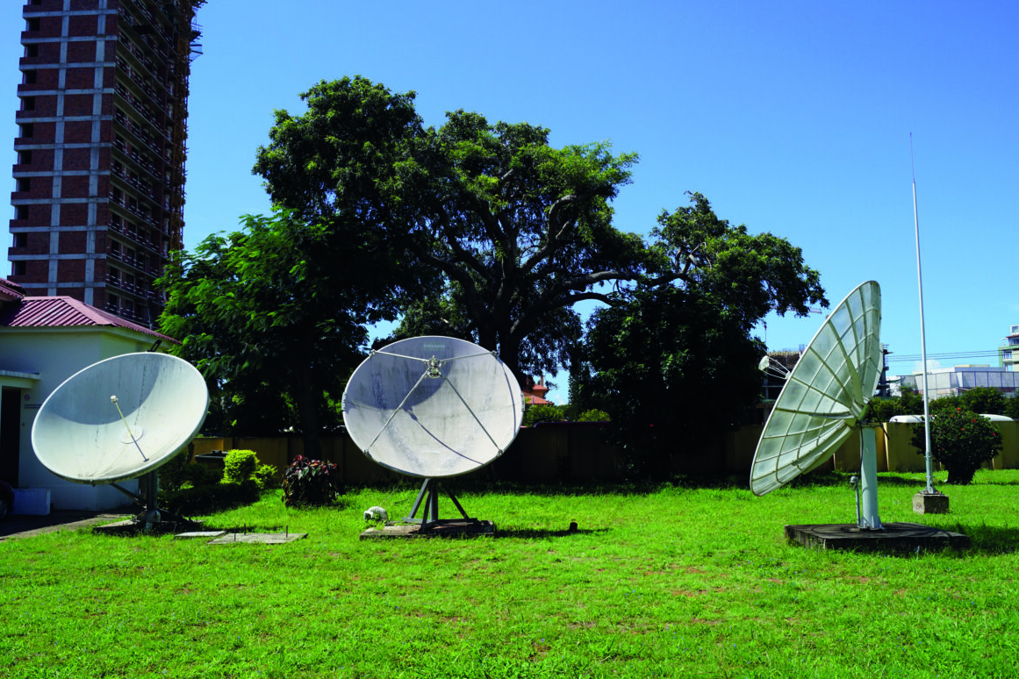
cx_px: 510
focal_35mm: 31
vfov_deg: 42.3
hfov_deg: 60.3
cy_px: 343
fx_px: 877
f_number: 10
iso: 100
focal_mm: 20
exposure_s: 1/160
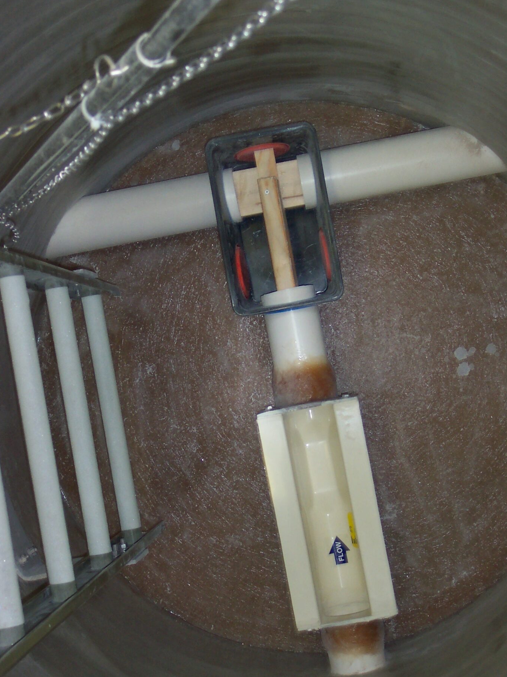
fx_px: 1348
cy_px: 362
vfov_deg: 28.2
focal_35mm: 69
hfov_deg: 21.3
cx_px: 256
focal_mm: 13.3
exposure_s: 1/45
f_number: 3.4
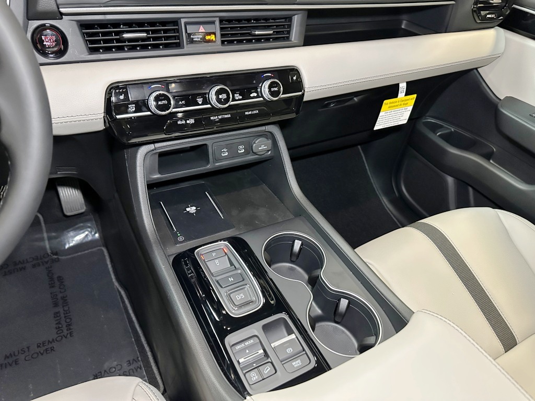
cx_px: 268
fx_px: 371
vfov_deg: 56.8
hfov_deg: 71.6
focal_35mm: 24
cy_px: 200
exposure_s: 1/40
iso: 800
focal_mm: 6.86
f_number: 1.78
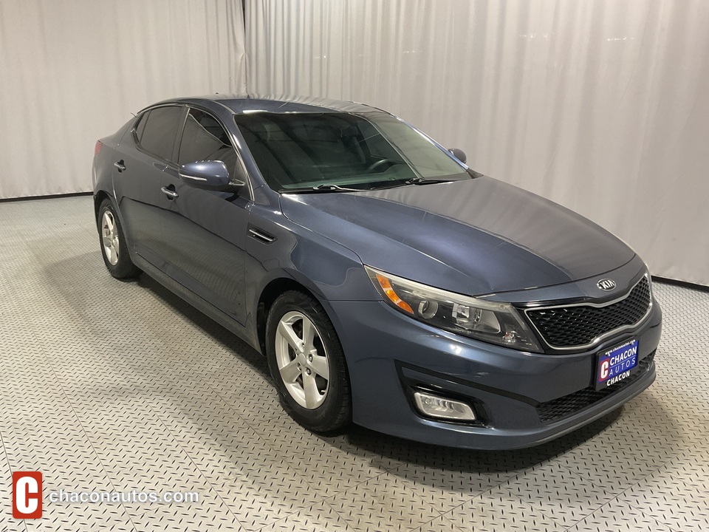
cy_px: 266
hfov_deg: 61.7
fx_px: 594
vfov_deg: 48.2
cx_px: 354
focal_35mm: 29
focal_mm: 3
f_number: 1.8
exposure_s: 1/60
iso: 80
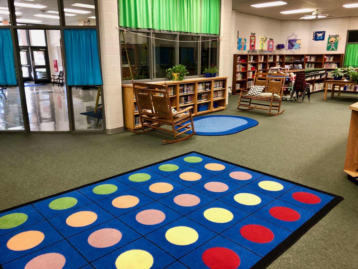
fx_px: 290
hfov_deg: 63.4
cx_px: 179
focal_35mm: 28
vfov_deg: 49.7
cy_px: 134
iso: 40
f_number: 1.8
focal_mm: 4
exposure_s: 1/24
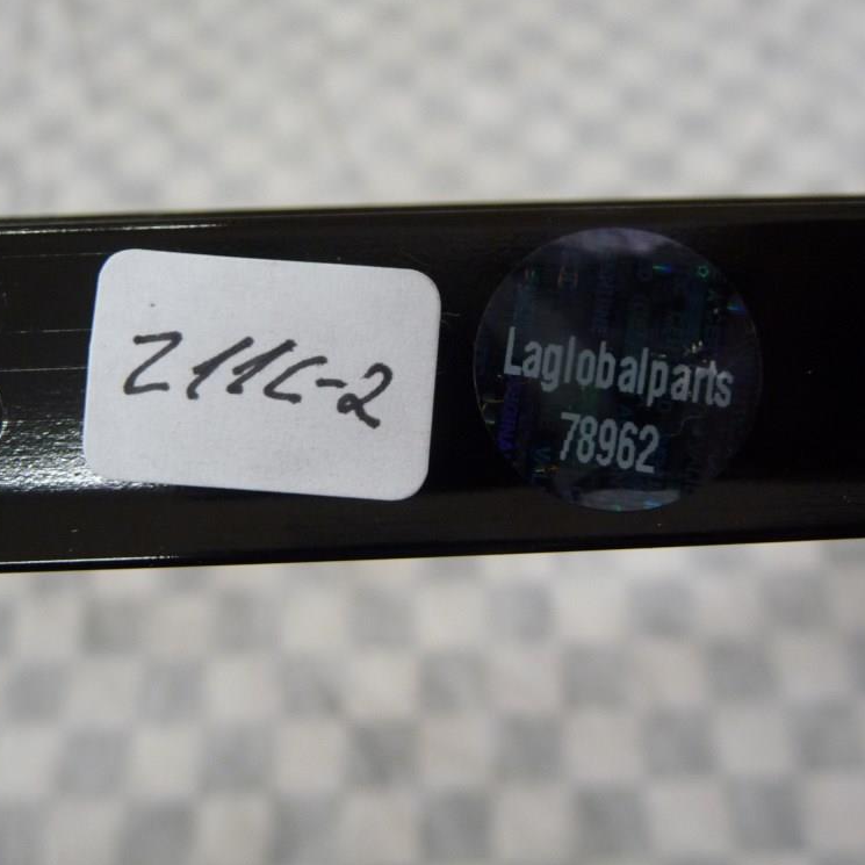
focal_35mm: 34
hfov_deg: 48.5
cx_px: 430
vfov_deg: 48.4
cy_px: 421
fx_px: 961
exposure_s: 1/30
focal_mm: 4.7
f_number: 3.3
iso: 320
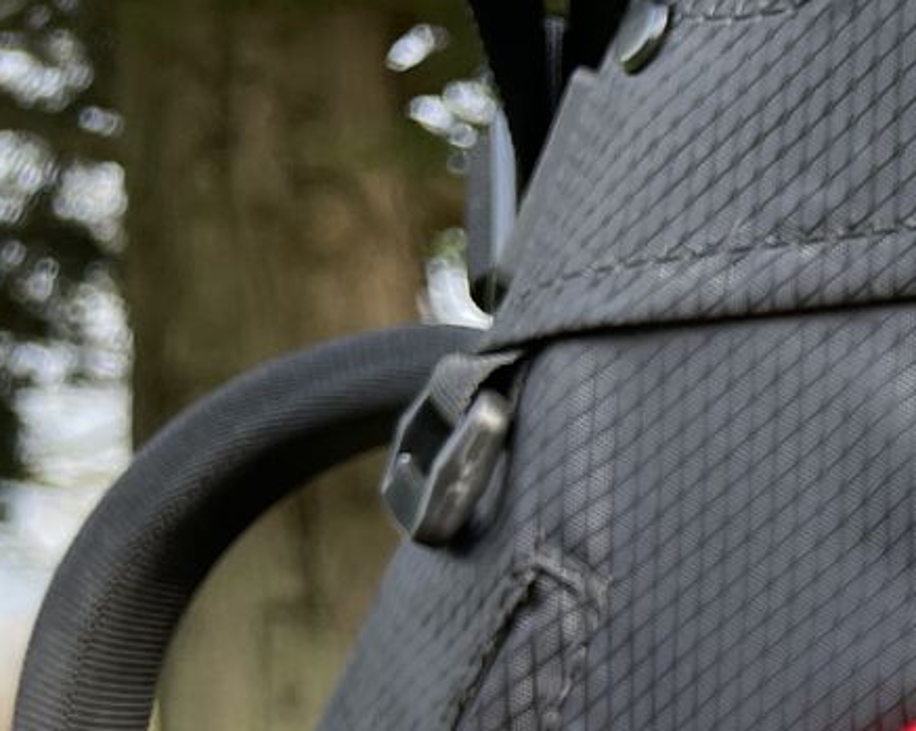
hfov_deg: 17.1
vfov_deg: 15.2
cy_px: 1116
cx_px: 1620
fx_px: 2520
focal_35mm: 93
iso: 32
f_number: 1.6
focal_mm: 4.2
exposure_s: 1/200
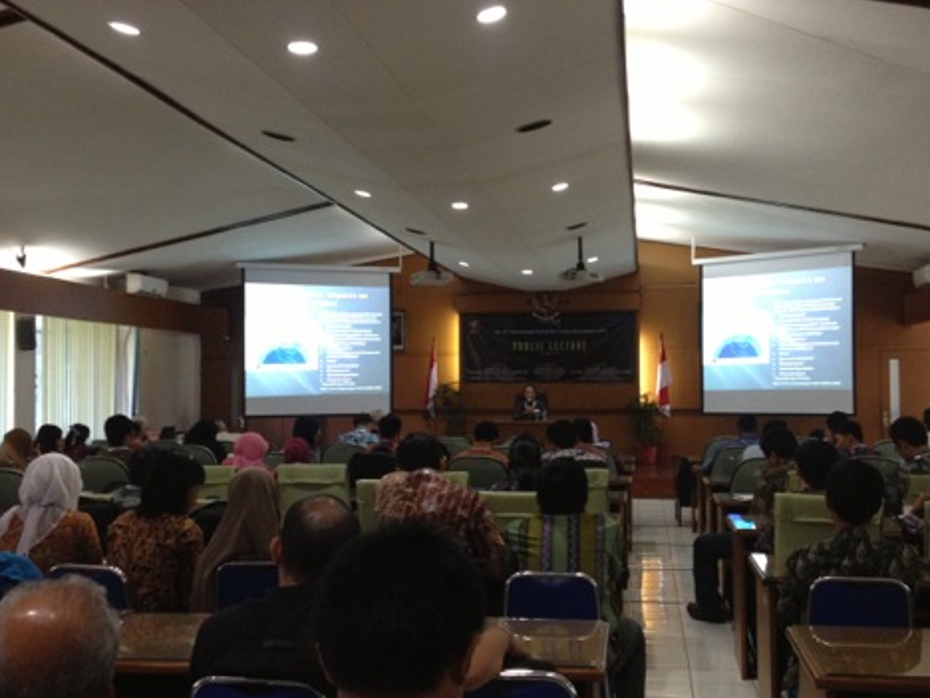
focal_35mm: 46
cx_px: 478
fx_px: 1236
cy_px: 367
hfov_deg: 41.2
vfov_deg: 31.5
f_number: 2.4
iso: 160
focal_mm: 4.28
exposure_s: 1/20
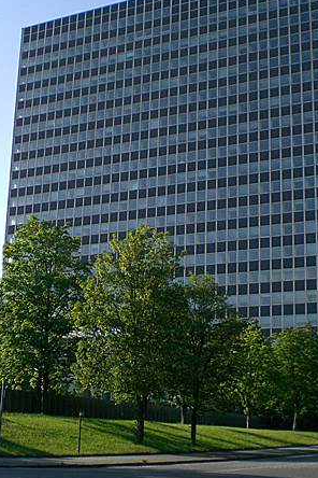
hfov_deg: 23.7
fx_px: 755
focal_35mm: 57
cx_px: 201
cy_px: 236
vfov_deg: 35.1
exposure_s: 1/320
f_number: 4.4
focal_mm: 6.3
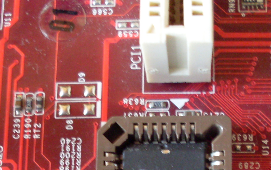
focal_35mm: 89
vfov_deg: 14.2
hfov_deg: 23.3
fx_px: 657
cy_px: 206
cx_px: 161
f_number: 2.8
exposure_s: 1/15
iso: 200
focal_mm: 6.3
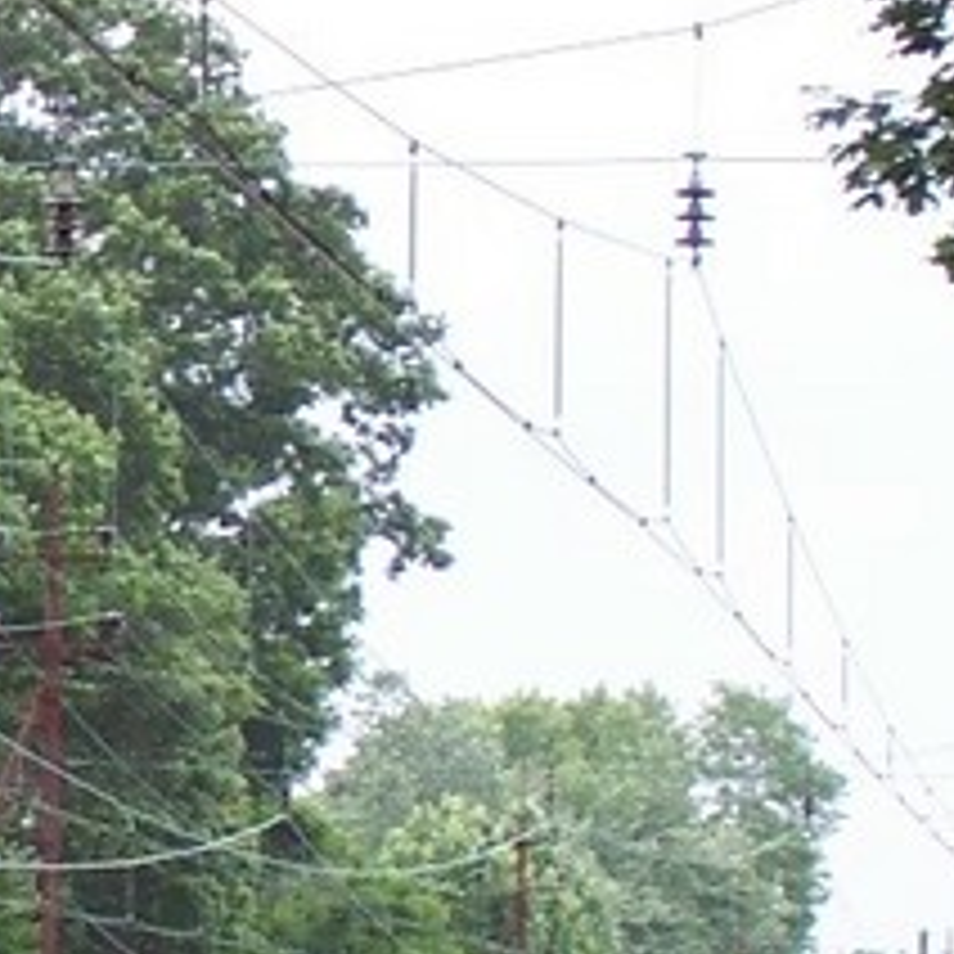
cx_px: -531
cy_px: 698
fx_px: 12254
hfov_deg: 4.4
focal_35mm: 393
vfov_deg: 4.5
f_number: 4.8
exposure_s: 1/180
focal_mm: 16.8
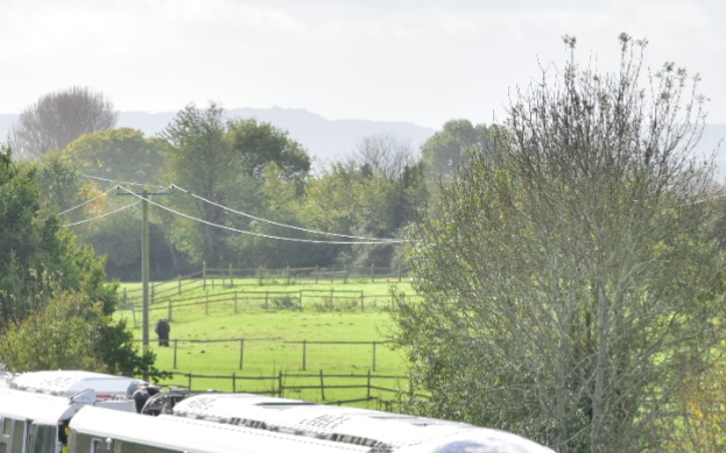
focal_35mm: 318
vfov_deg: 4.1
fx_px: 6290
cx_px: 118
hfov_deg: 6.6
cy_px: 495
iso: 800
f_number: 6.3
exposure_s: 1/3200
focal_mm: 80
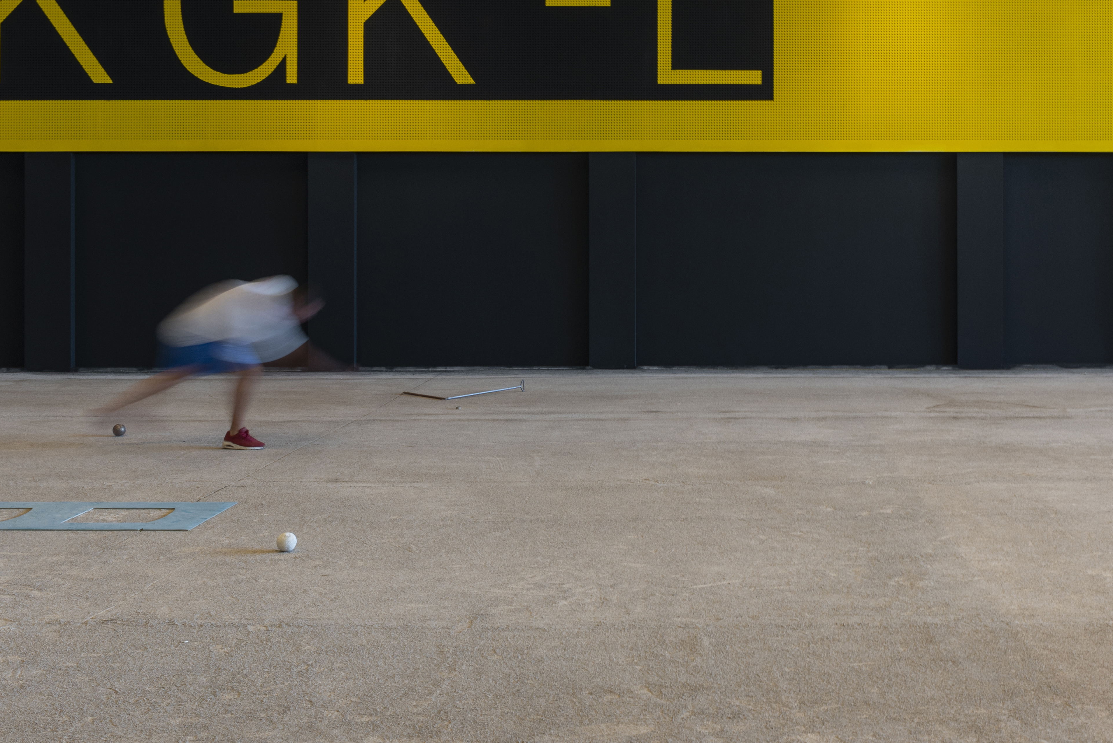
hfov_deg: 44.4
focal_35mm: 44
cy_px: 170
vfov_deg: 30.0
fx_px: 1361
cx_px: 640
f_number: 11
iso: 100
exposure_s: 1/3
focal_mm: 28
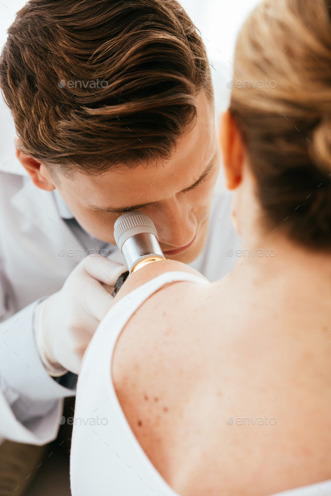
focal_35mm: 122
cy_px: 248
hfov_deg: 11.2
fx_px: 1681
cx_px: 166
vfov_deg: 16.8
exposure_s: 1/200
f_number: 5
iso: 320
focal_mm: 122
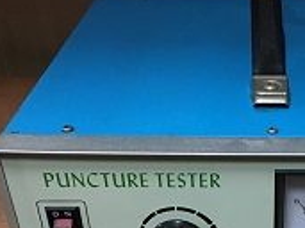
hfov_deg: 27.5
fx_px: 599
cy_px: 219
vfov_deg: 21.0
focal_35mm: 68
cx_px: 278
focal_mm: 4.15
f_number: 2.2
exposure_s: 1/15
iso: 250
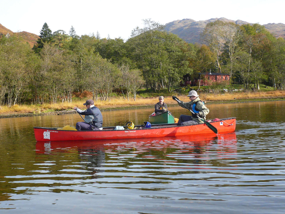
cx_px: 139
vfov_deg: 32.9
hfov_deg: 42.9
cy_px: 110
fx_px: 362
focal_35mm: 44
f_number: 3.3
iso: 100
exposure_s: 1/320
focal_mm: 6.9
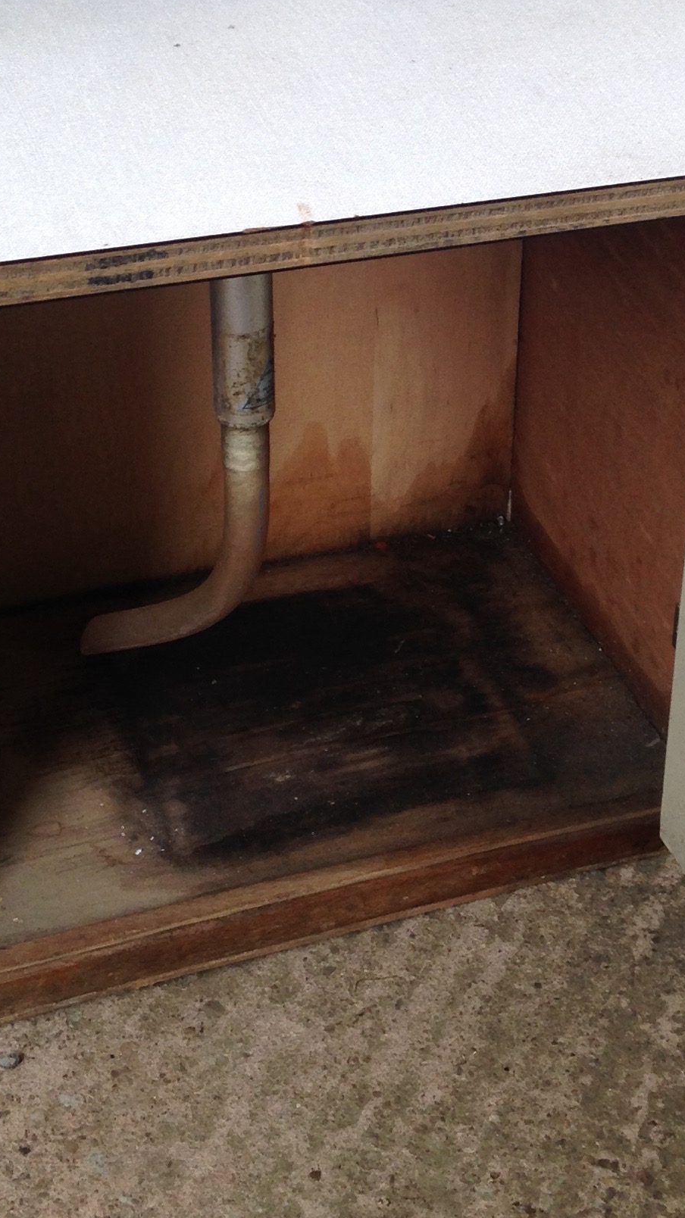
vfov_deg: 28.6
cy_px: 311
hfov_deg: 16.5
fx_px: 2358
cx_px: 469
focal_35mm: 73
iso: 50
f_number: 2.4
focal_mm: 4.12
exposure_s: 1/120
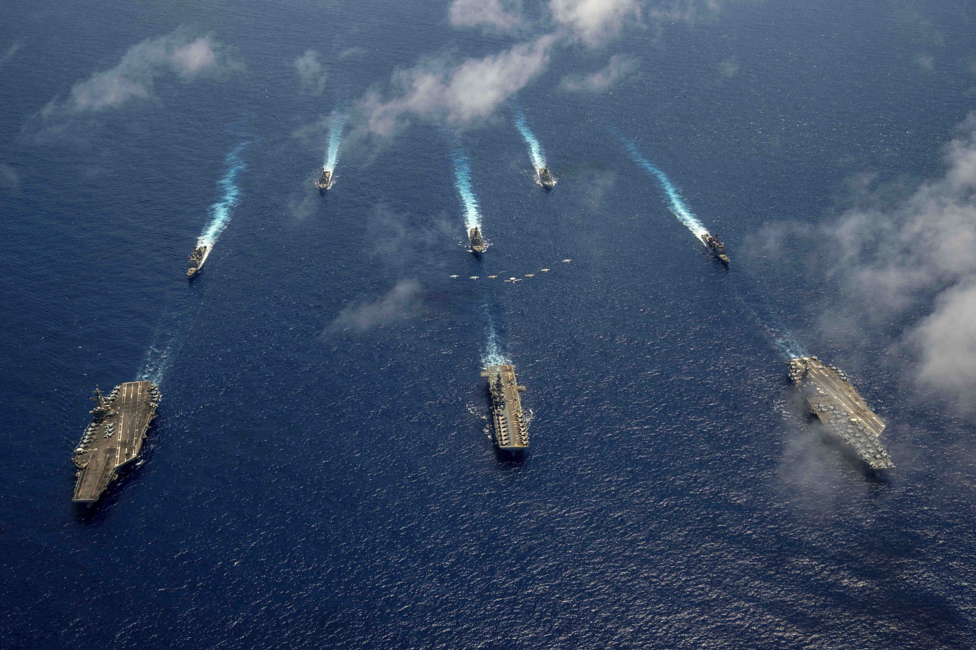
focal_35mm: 46
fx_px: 1247
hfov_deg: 42.7
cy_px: 325
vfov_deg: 29.2
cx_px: 488
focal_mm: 46
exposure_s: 1/500
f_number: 10
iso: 100
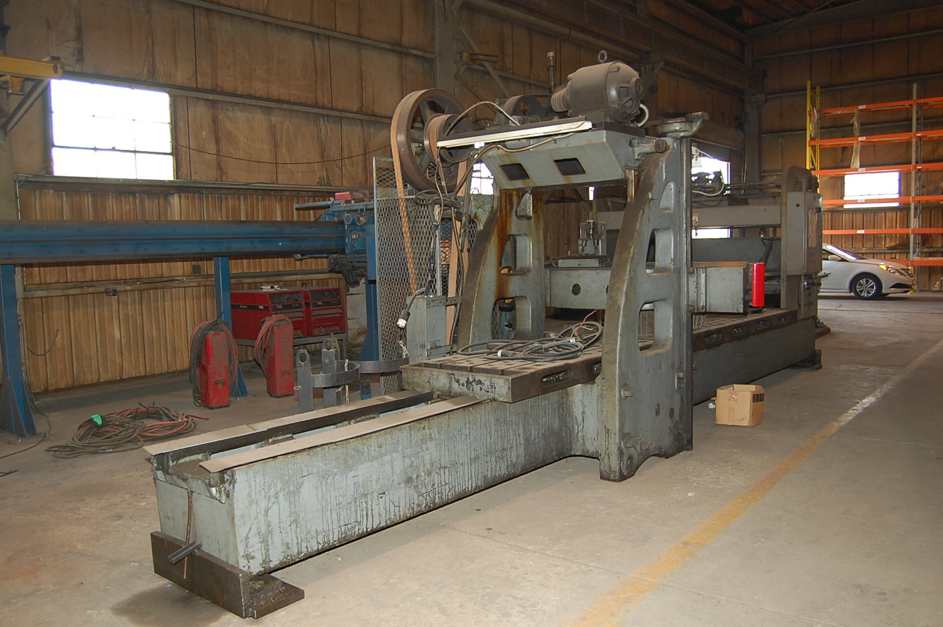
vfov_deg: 45.6
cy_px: 314
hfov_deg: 64.6
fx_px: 746
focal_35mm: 28
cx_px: 472
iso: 400
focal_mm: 19
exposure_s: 1/60
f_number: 4
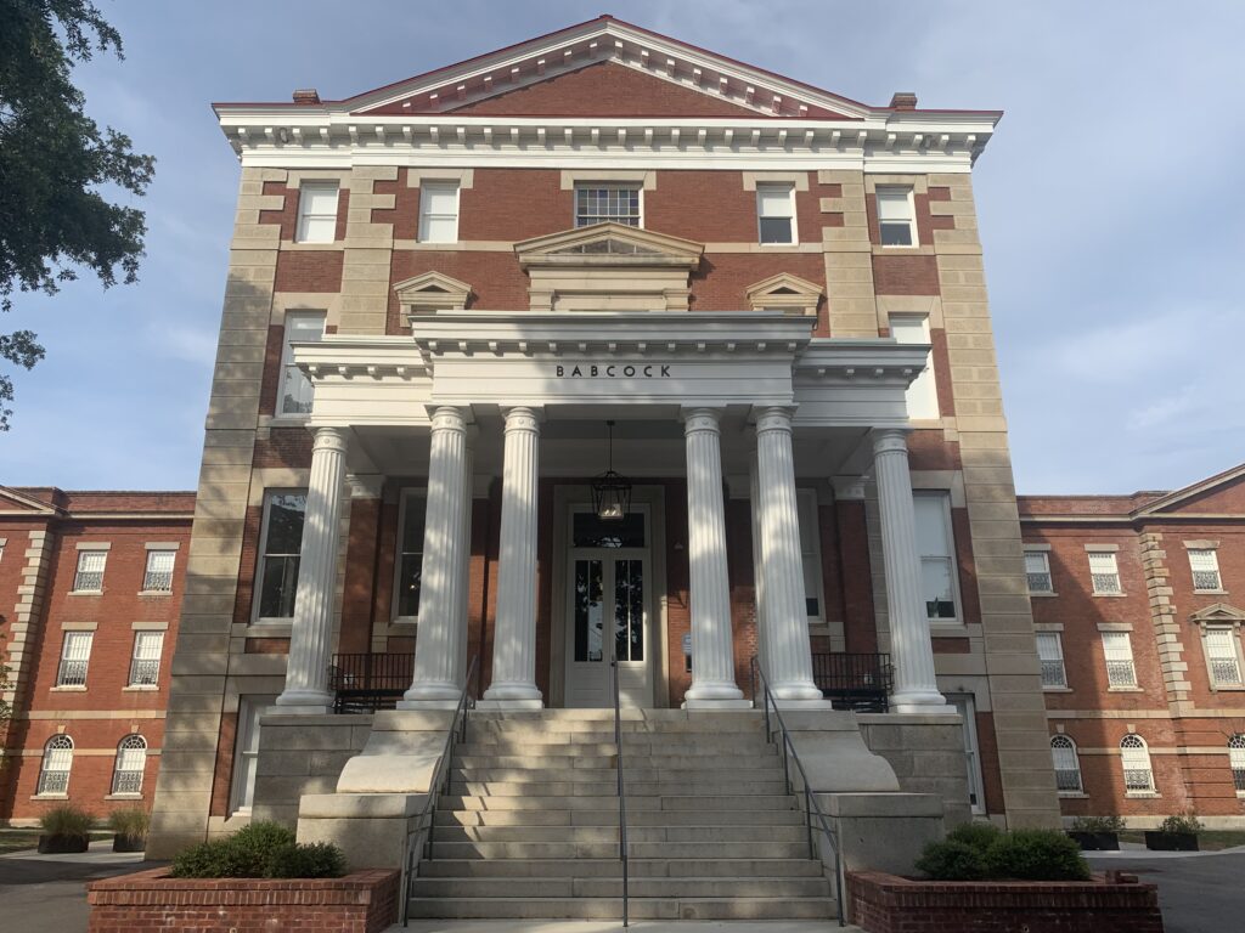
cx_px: 622
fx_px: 935
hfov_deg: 67.3
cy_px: 466
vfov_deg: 53.1
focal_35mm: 26
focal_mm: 4.25
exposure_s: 1/1916
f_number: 1.8
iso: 25
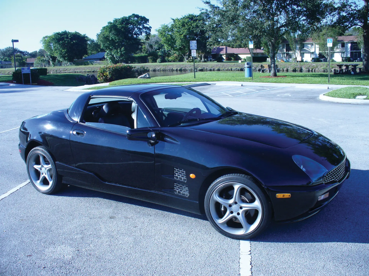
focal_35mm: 37
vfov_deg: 38.7
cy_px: 138
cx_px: 184
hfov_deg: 50.1
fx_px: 394
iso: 80
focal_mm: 6.1
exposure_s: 1/160
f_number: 5.6
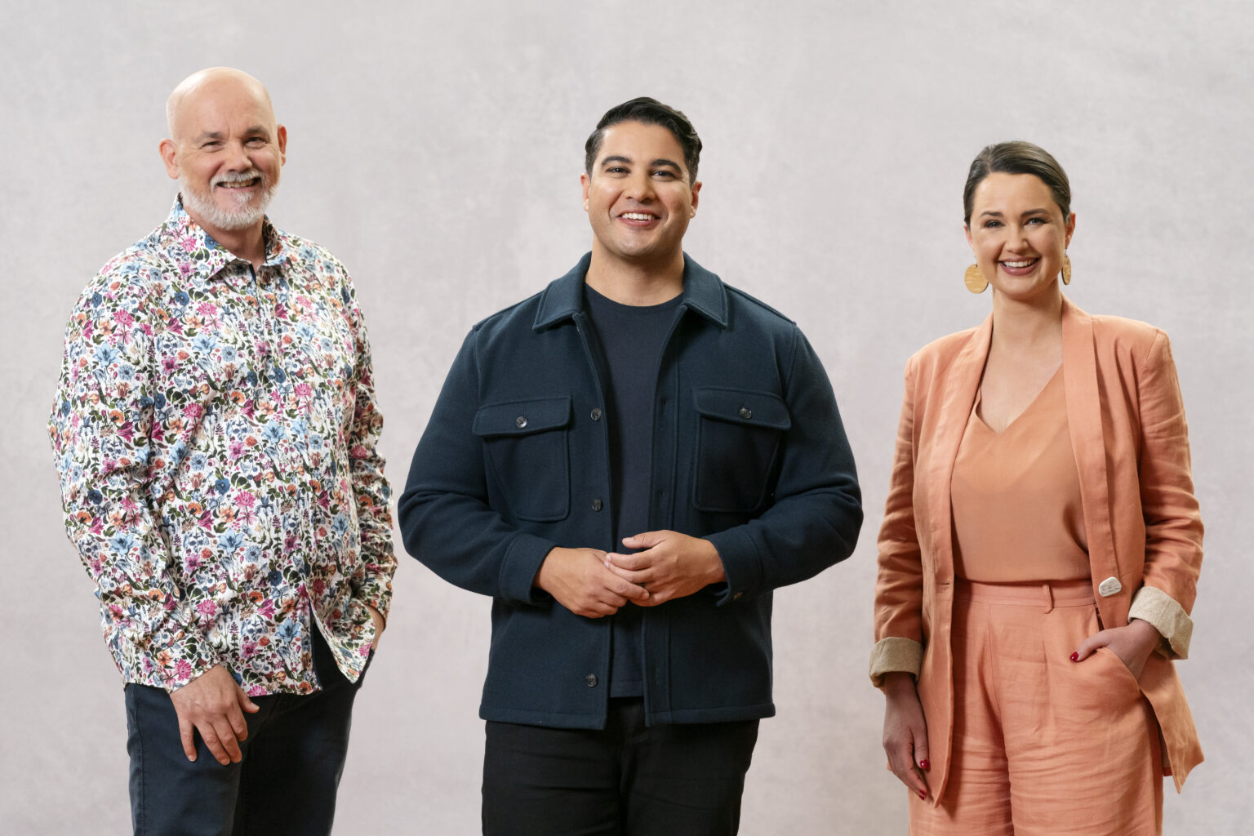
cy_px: 418
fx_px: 4702
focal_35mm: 135
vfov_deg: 10.2
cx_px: 627
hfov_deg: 15.2
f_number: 5.6
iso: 3200
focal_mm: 135
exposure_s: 1/160
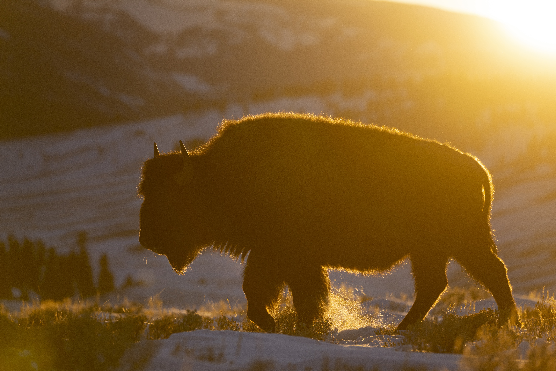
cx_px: 278
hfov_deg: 6.7
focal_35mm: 309
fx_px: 4772
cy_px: 186
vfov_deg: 4.4
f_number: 5.6
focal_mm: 309
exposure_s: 1/1250
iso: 400
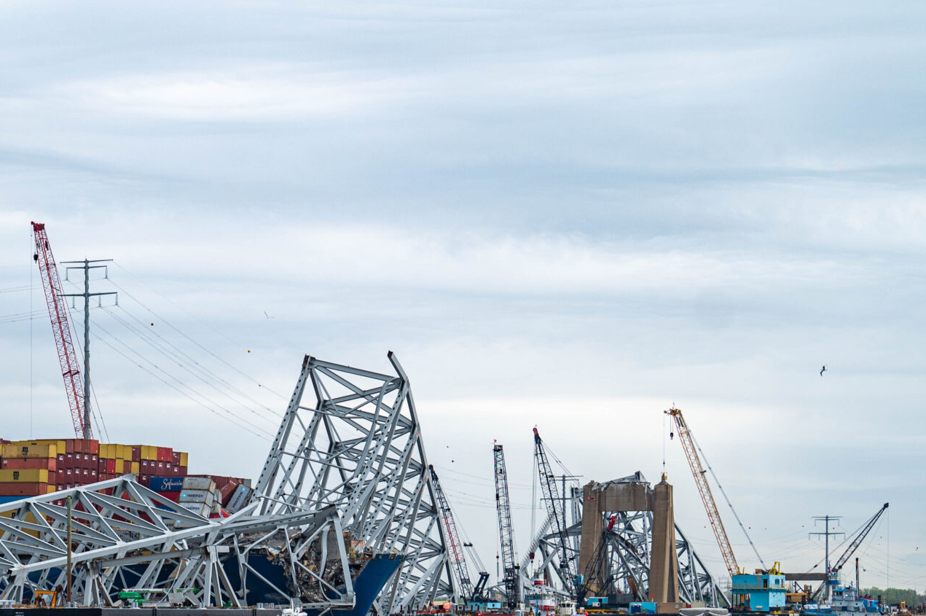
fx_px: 3623
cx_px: 39
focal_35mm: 141
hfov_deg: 14.4
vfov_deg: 9.7
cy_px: 547
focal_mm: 70
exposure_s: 1/500
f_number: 2.8
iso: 160
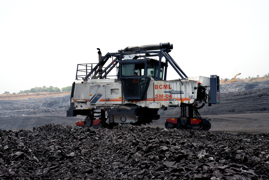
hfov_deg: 39.6
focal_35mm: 50
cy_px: 90
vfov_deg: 27.0
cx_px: 134
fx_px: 374
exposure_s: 1/1000
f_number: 16
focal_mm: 50
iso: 6400
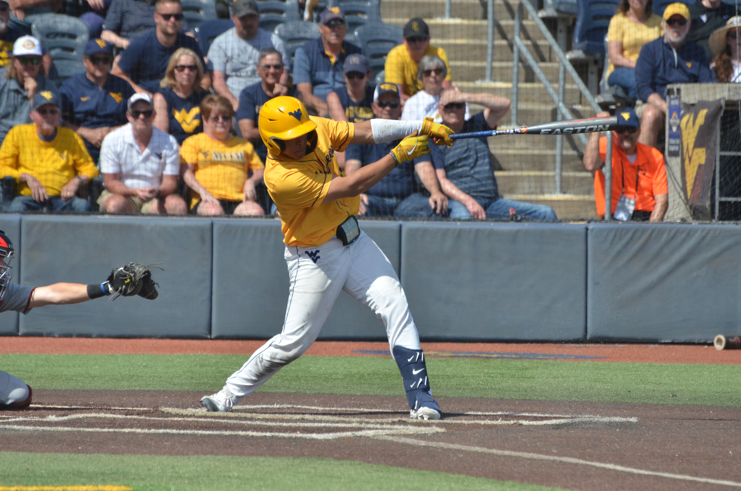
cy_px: 246
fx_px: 7703
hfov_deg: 5.5
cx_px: 370
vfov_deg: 3.6
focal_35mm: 375
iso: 1400
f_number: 5.6
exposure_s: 1/6400
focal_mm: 250
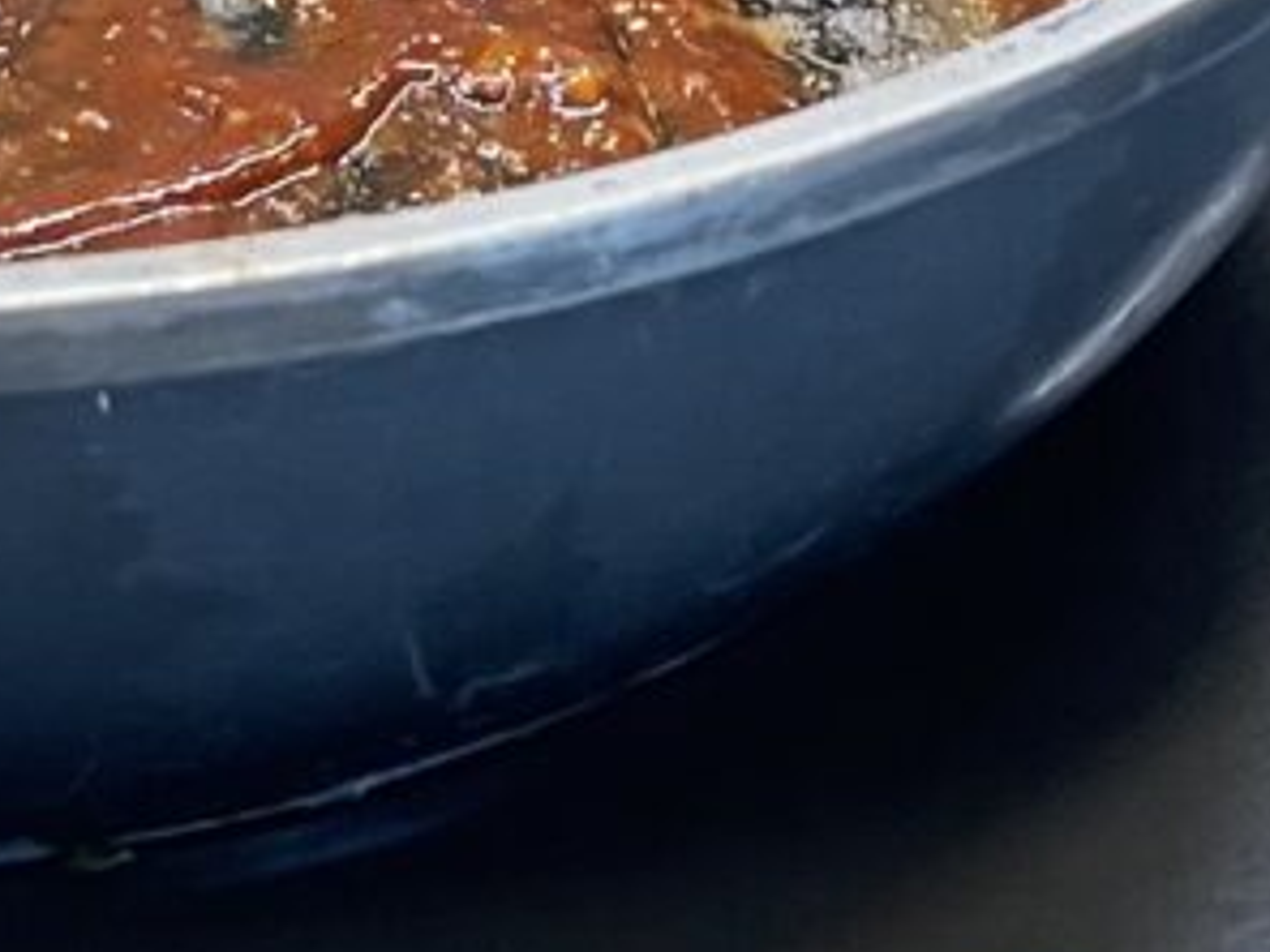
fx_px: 6347
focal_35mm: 173
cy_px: -570
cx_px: 412
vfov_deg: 8.4
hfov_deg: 11.4
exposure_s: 1/60
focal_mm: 5.1
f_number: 1.6
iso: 80
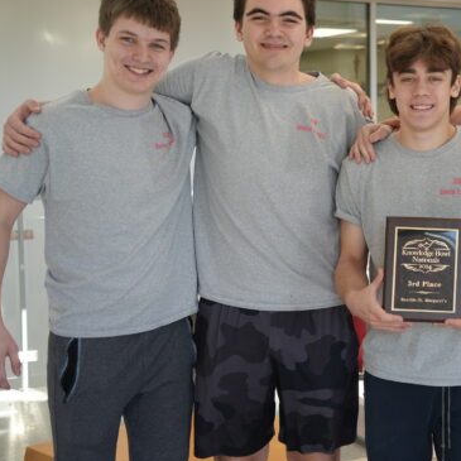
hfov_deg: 22.5
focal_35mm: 75
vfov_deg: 23.1
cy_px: 234
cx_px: 422
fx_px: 1130
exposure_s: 1/160
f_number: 4
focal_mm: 42
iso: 320
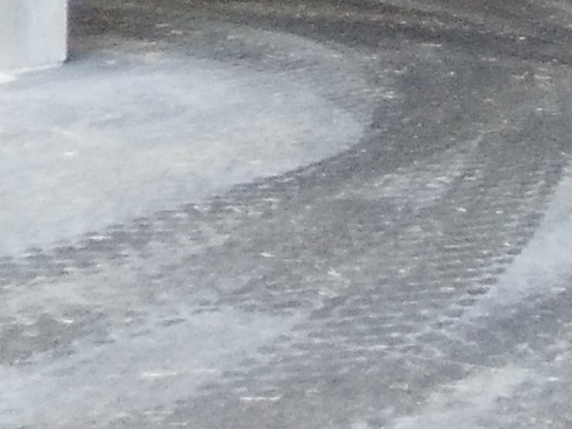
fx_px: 2412
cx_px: 881
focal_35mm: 146
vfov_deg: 9.3
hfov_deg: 12.8
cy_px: -541
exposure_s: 1/40
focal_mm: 2.34
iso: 100
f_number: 2.2
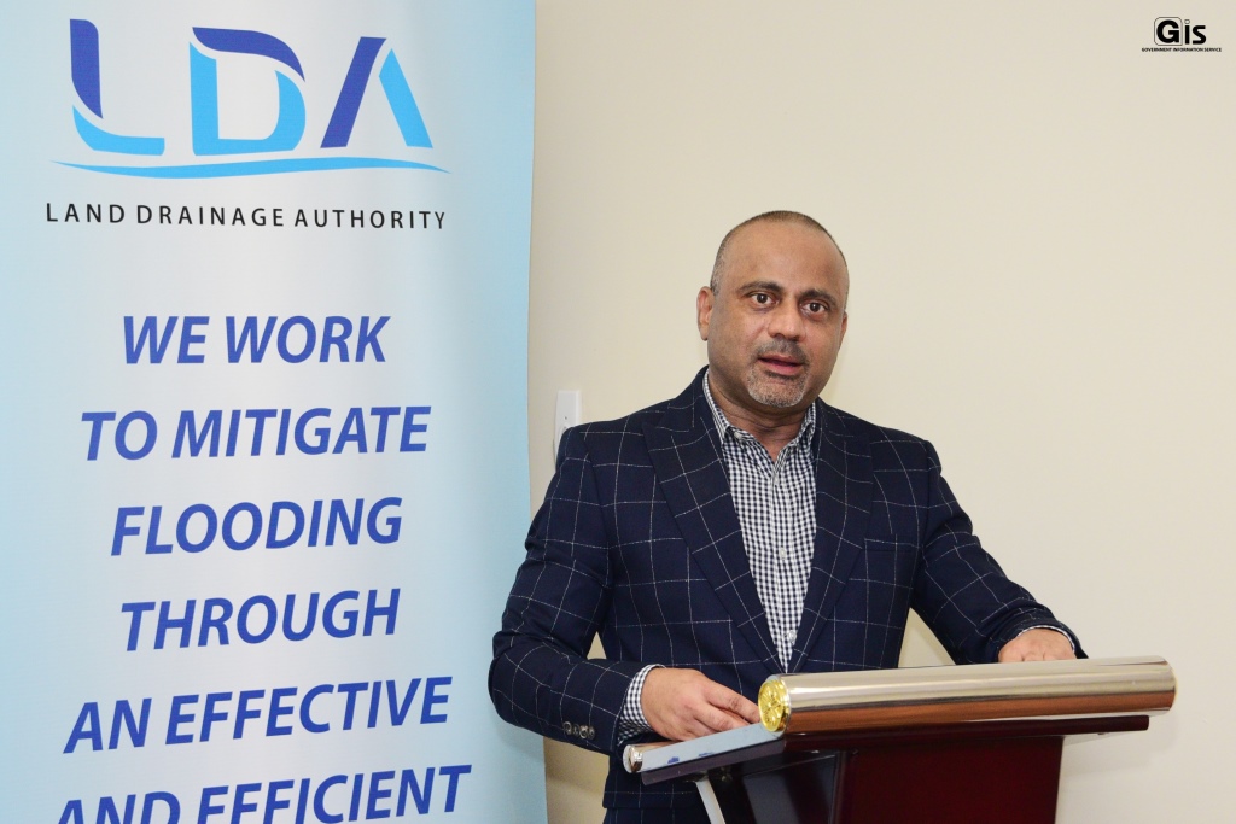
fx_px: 2129
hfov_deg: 32.4
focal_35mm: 62
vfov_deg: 21.9
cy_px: 412
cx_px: 618
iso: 2000
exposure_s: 1/200
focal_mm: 62
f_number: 5.6
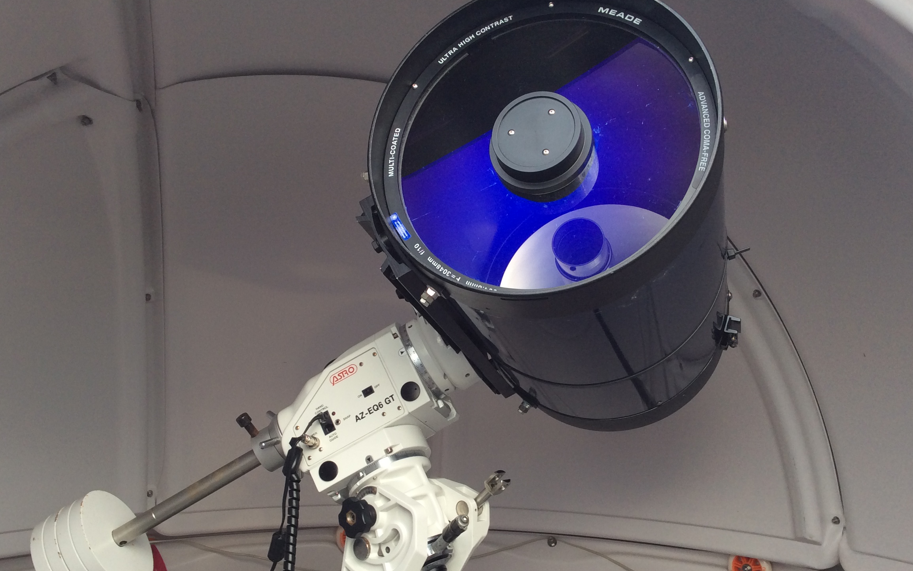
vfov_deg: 33.5
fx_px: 946
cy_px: 333
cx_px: 436
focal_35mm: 38
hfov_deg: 51.5
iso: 40
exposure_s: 1/100
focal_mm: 3.3
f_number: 2.4
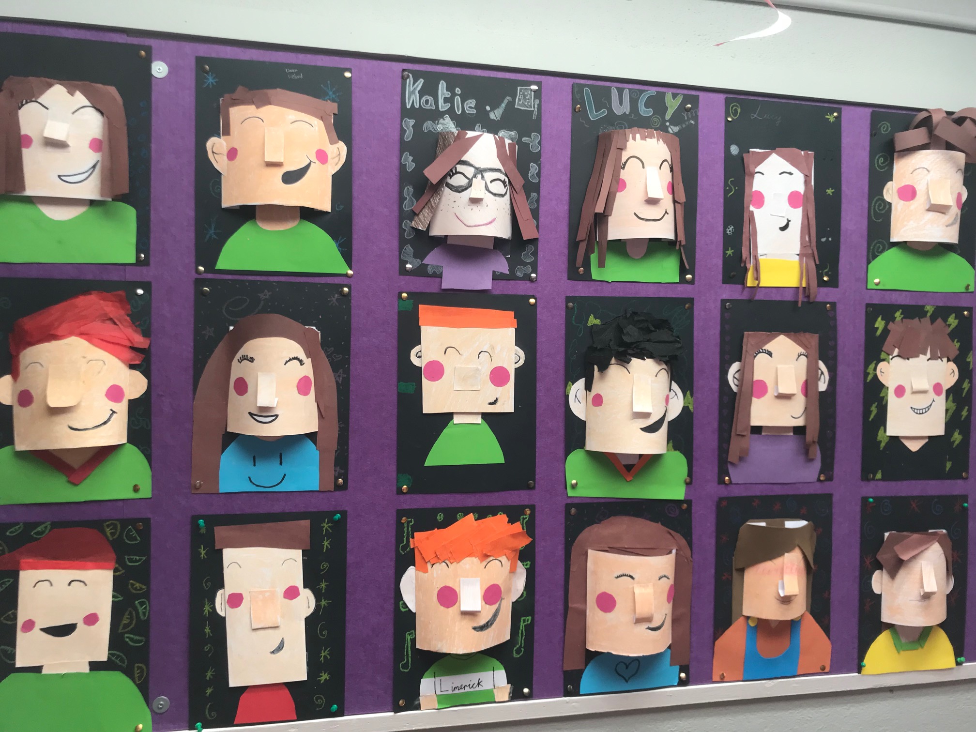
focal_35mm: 28
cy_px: 366
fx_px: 789
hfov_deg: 63.4
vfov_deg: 49.7
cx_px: 488
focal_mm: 3.99
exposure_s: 1/50
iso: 25
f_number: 1.8
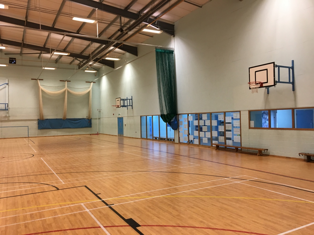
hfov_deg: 61.7
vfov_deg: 48.2
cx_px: 157
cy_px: 118
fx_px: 263
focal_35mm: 29
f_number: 2.2
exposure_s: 1/33
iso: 64
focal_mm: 4.15
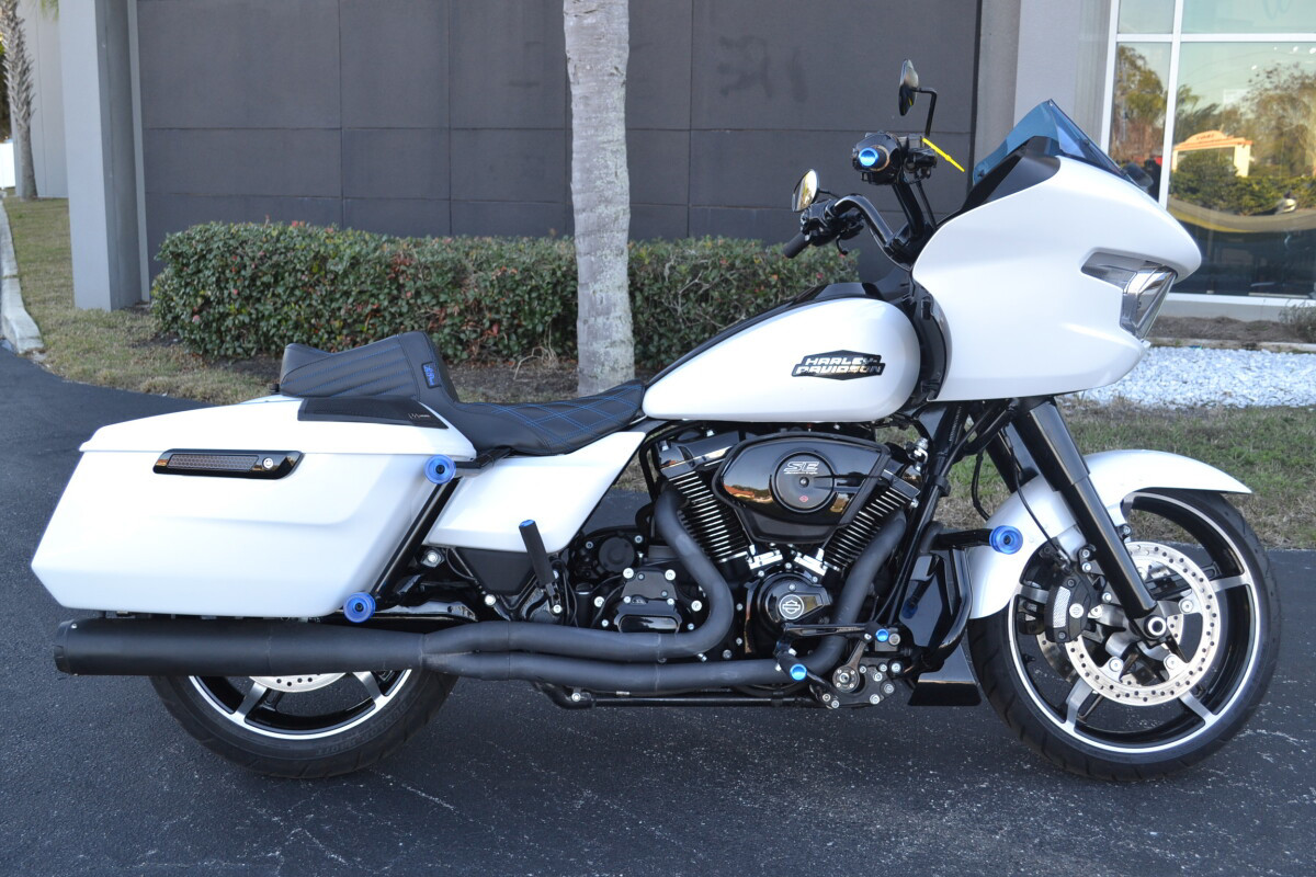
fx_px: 1316
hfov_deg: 53.1
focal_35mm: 36
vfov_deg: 36.9
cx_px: 658
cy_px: 438
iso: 320
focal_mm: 24
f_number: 5.6
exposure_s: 1/125
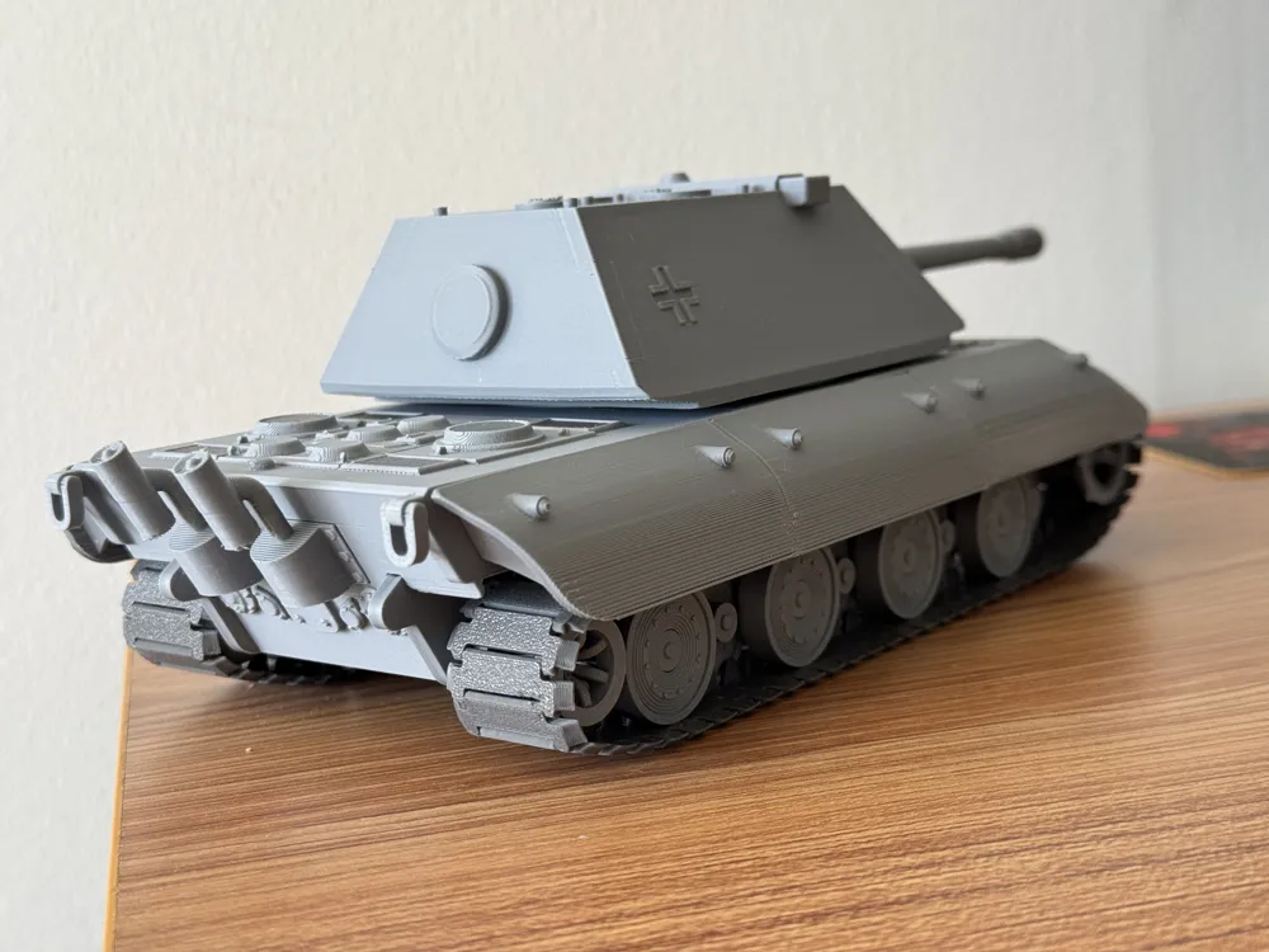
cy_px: 476
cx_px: 634
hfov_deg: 39.7
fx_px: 1760
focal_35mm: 48
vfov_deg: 30.3
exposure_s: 1/60
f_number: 1.78
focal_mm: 6.76
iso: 125
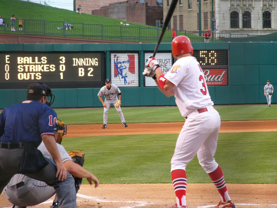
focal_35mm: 207
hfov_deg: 9.6
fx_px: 1656
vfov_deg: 7.2
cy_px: 104
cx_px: 138
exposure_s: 1/60
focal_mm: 34.4
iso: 75
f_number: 2.8
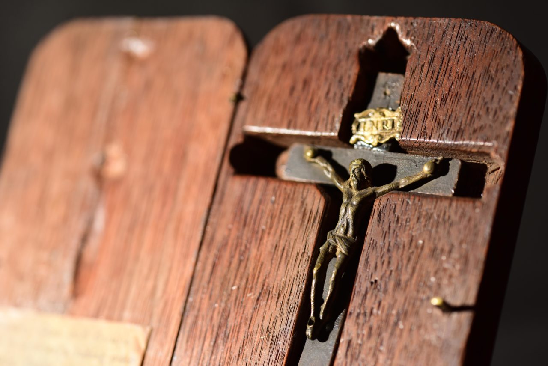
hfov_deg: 19.4
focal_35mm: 105
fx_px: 1599
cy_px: 183
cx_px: 274
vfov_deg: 13.1
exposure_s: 1/125
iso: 400
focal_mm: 105
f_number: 5
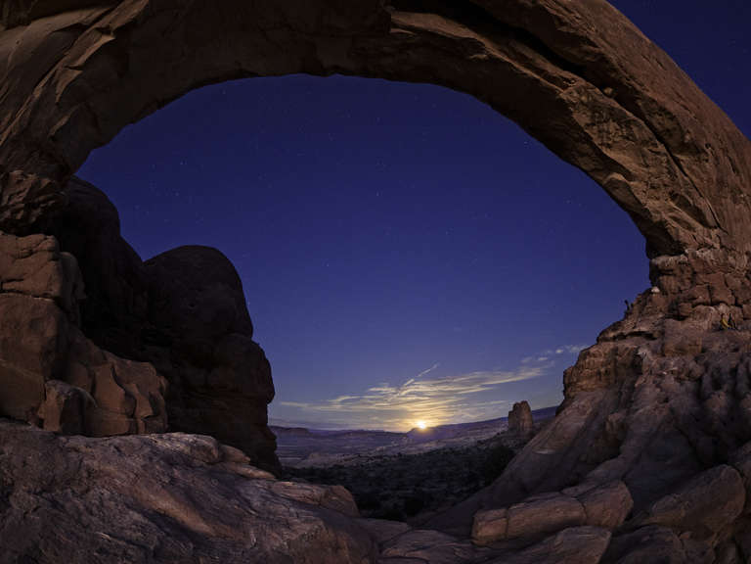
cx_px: 376
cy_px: 282
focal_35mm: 16
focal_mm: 8
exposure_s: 4
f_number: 1.8
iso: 800
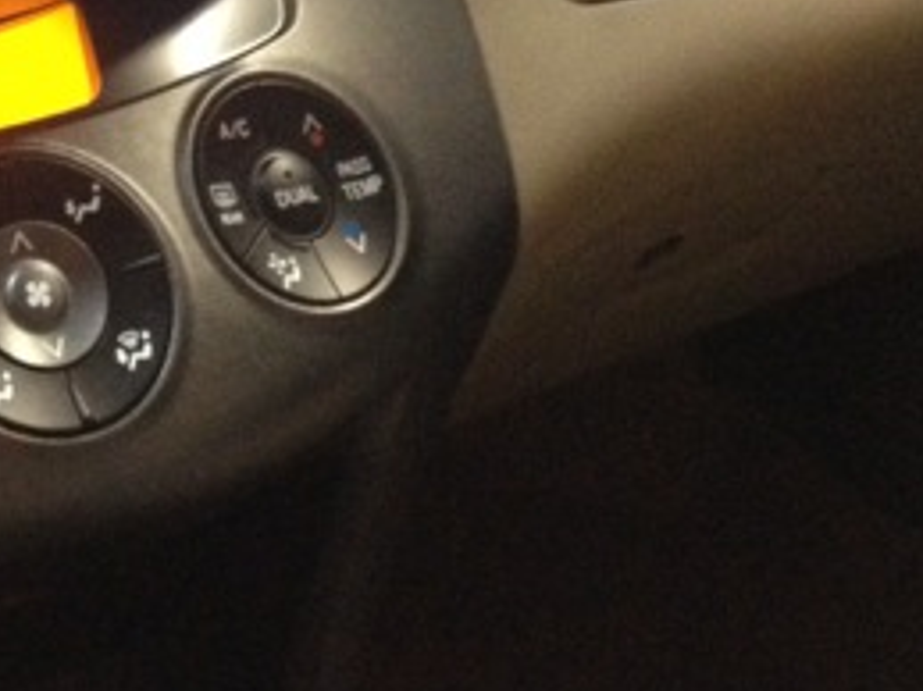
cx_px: -29
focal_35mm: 108
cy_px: -160
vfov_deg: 13.3
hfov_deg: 17.7
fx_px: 2878
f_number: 2.4
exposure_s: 1/15
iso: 400
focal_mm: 4.28
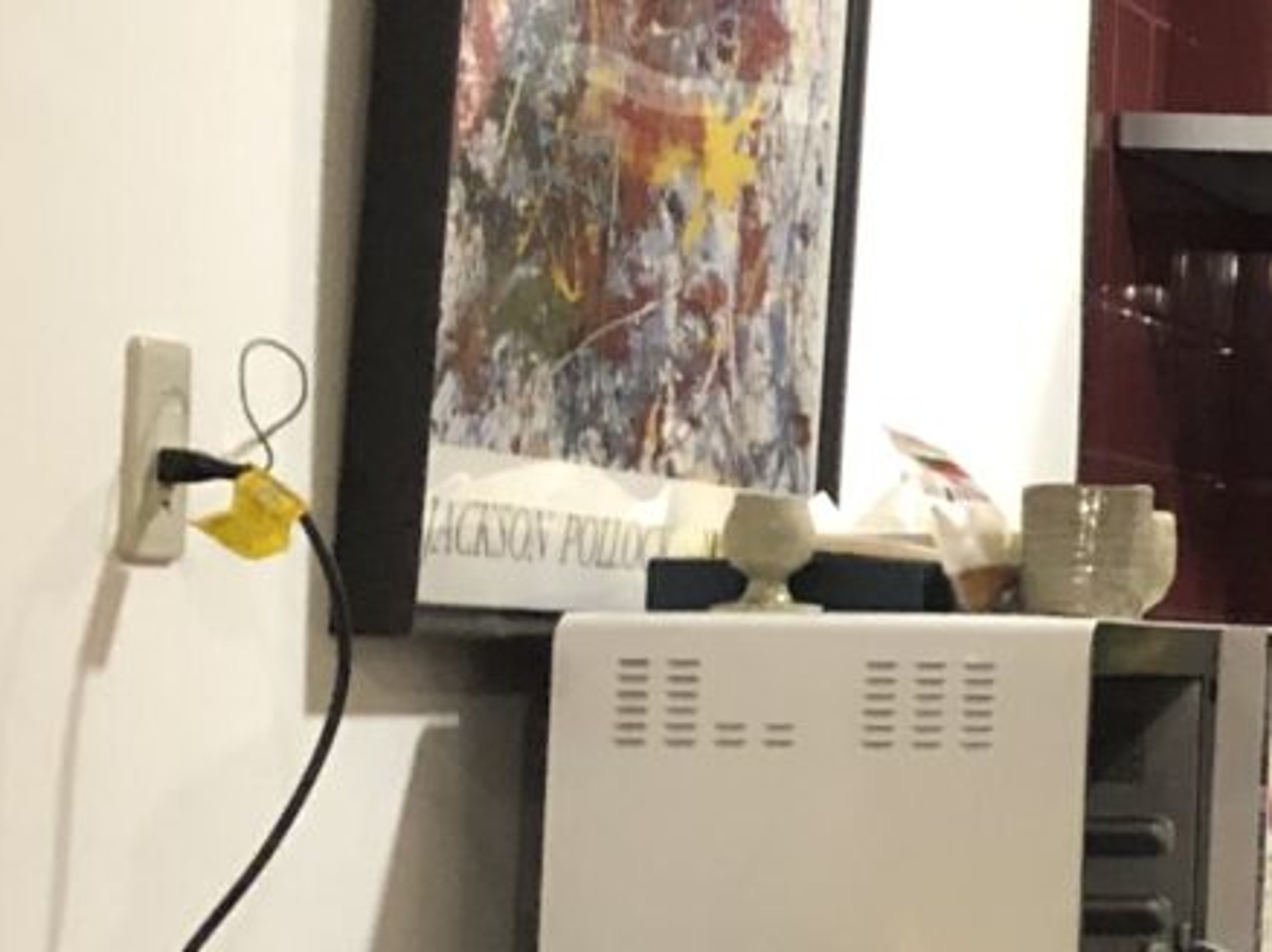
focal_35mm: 131
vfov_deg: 11.3
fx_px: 4811
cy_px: 348
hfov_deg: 12.3
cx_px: 2922
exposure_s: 1/13
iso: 100
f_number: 1.8
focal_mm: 3.99
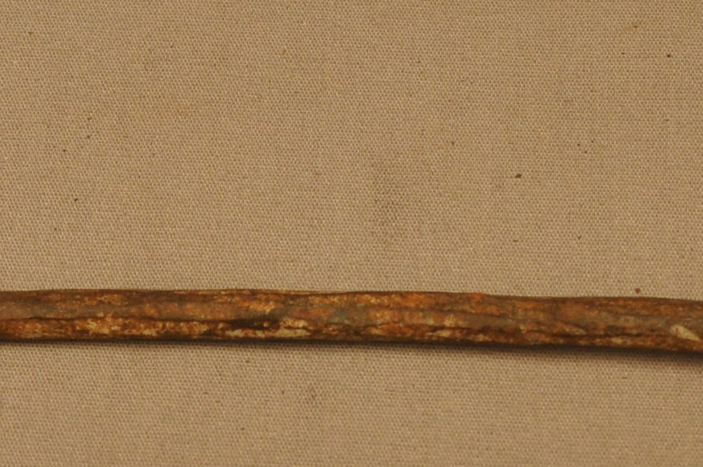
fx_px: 3530
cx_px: 140
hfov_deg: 11.3
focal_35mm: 181
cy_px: 326
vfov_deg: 7.6
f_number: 5.6
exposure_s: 1/125
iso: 400
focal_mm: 30
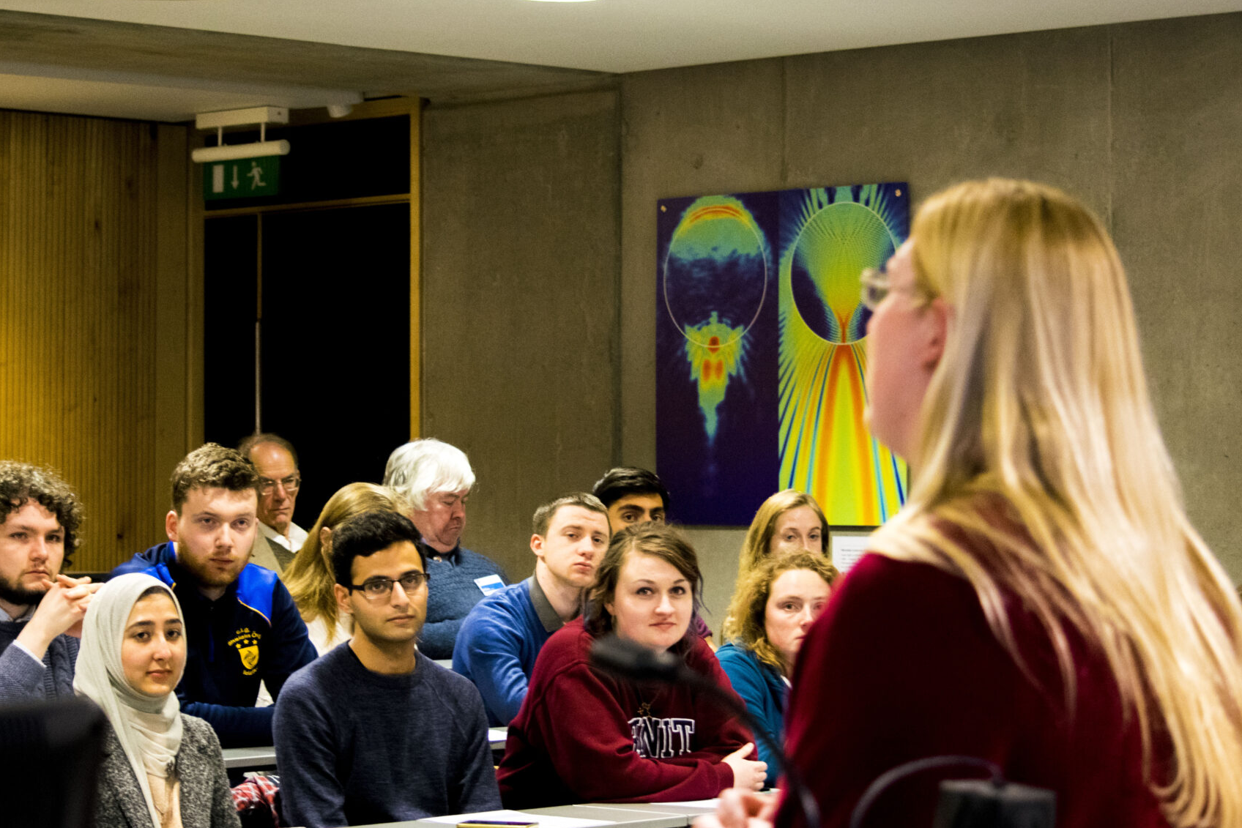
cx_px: 631
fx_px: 3436
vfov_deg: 13.7
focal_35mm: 100
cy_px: 475
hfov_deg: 20.5
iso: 1600
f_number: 4.5
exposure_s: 1/50
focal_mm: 55
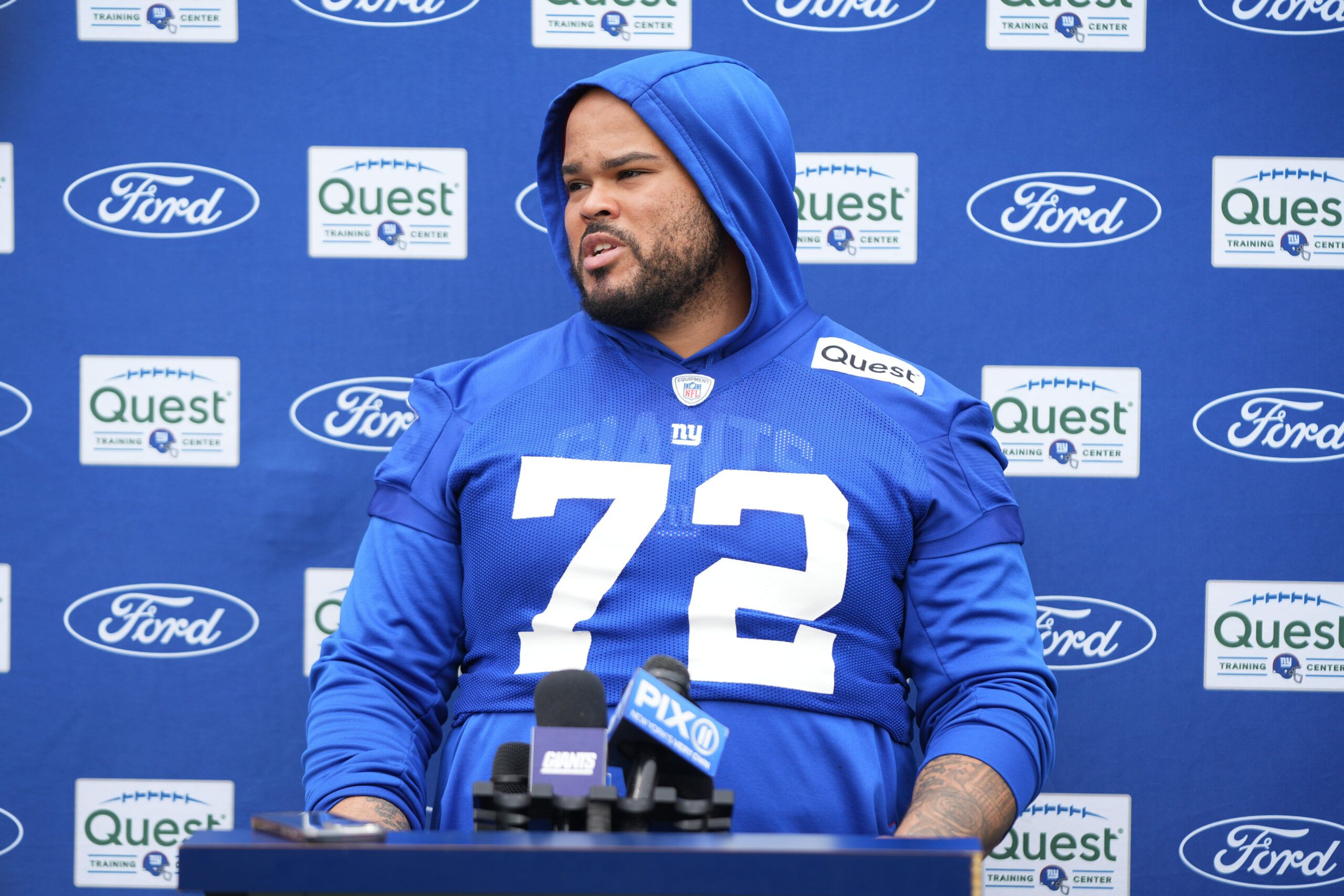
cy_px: 448
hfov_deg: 16.5
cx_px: 672
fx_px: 4629
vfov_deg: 11.1
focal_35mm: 124
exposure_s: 1/500
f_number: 3.2
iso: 100
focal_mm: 124
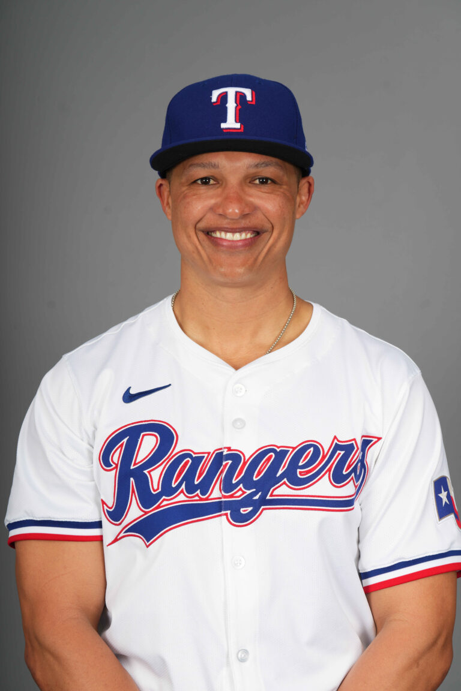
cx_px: 230
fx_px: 1344
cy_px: 346
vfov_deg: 28.8
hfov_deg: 19.5
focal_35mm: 70
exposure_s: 1/320
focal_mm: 70
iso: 160
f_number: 8
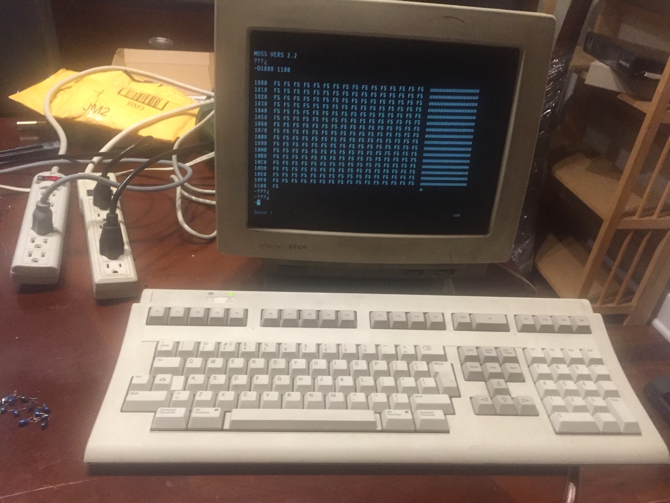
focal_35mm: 29
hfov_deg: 61.7
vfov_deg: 48.2
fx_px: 561
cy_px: 252
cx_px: 335
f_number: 2.2
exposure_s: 1/30
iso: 250
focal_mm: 4.15
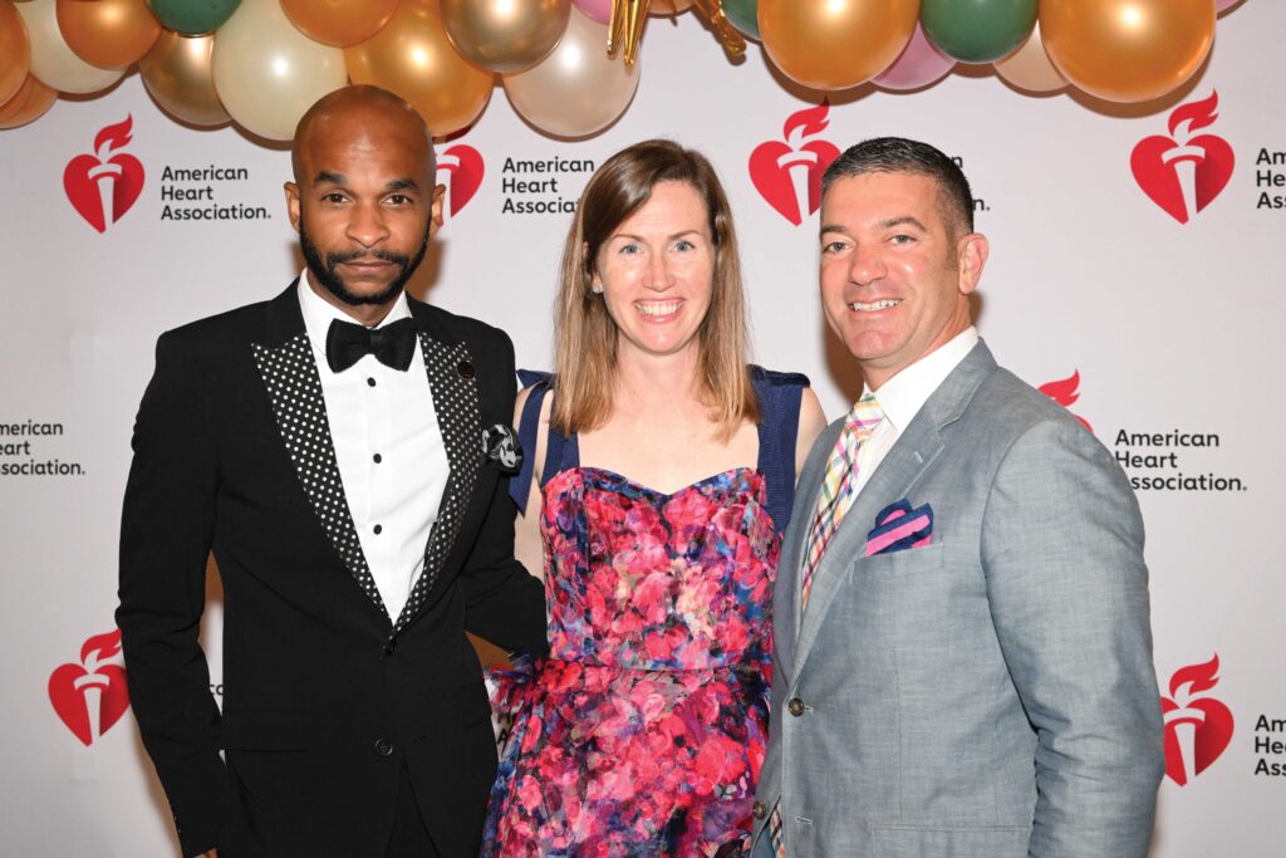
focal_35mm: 45
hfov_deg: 43.6
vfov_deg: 29.9
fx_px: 1608
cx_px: 643
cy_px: 429
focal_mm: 45
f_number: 5.6
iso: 2500
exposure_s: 1/30
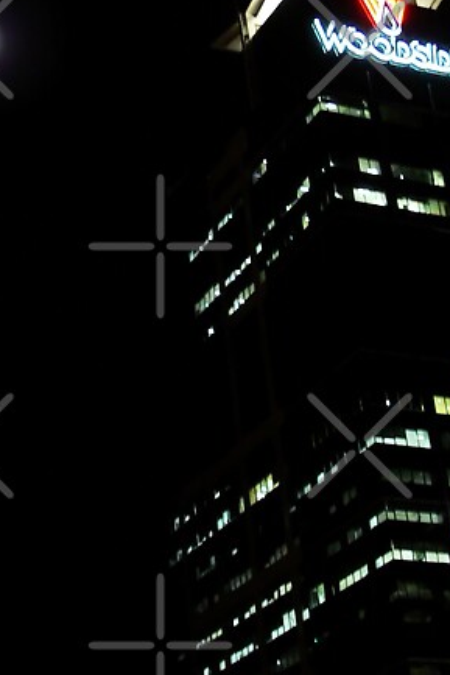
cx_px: -48
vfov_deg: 24.1
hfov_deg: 15.8
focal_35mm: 84
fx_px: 1574
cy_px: 232
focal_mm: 7.4
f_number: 2.8
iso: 200
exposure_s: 1/4
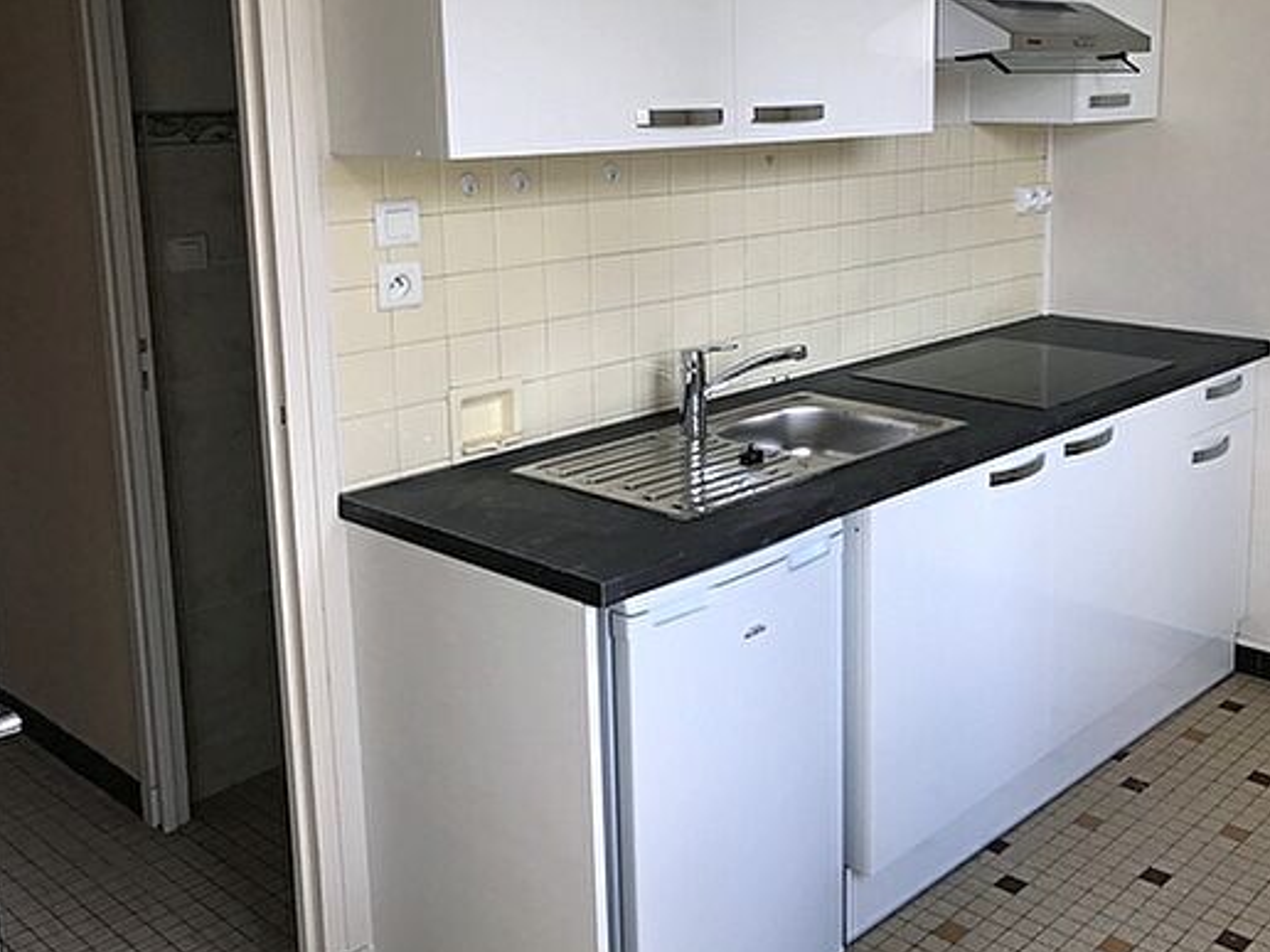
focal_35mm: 38
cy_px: 328
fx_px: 1394
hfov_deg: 48.4
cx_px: 812
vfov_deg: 37.4
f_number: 1.8
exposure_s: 1/100
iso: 40
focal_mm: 3.99
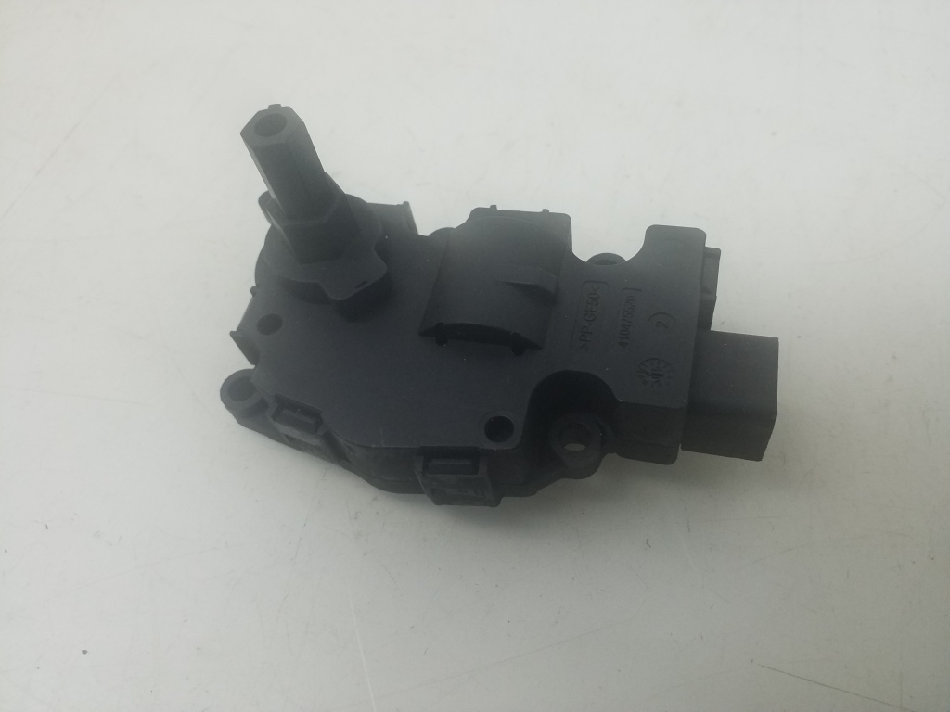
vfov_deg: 51.4
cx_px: 475
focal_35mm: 27
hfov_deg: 65.3
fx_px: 741
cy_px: 356
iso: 125
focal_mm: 3.6
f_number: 1.9
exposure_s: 1/50
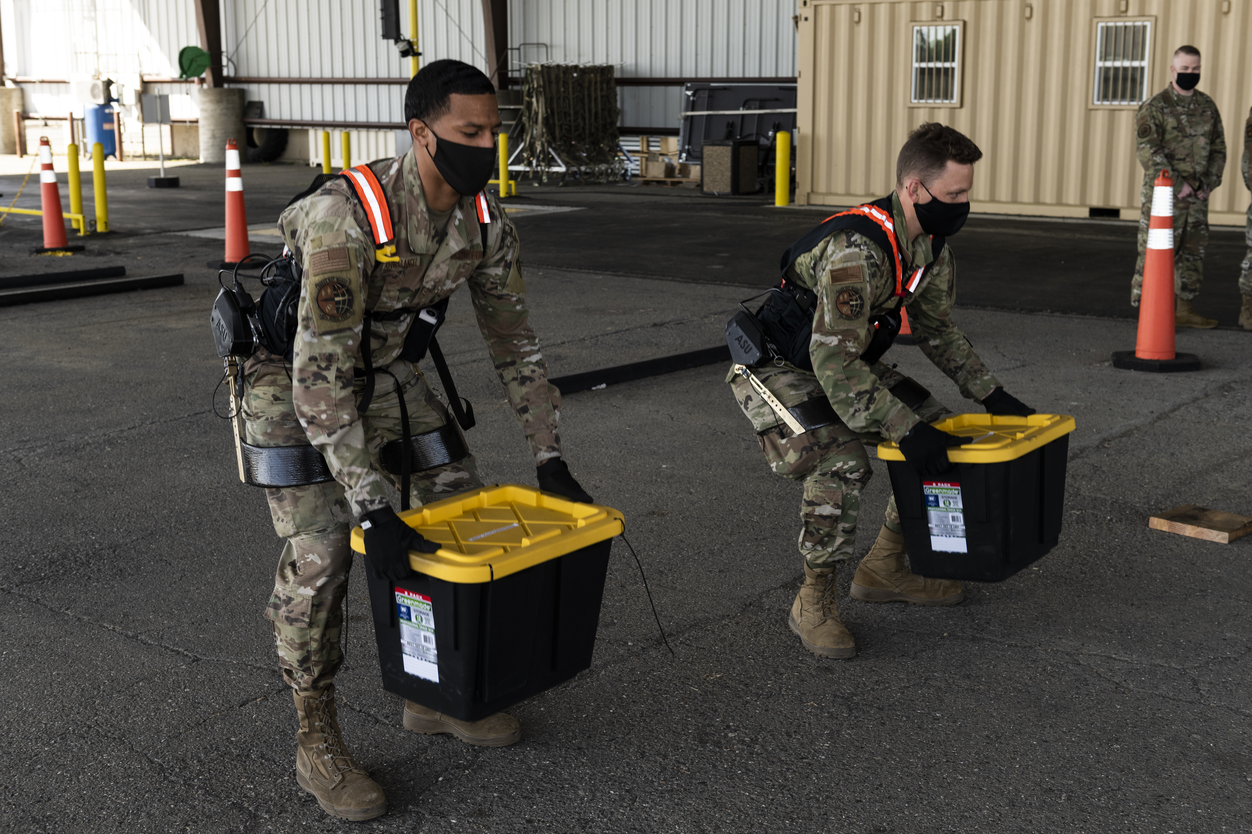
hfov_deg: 41.1
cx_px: 626
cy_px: 417
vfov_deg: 28.1
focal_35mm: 48
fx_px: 1669
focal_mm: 48
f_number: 6.3
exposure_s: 1/200
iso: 250
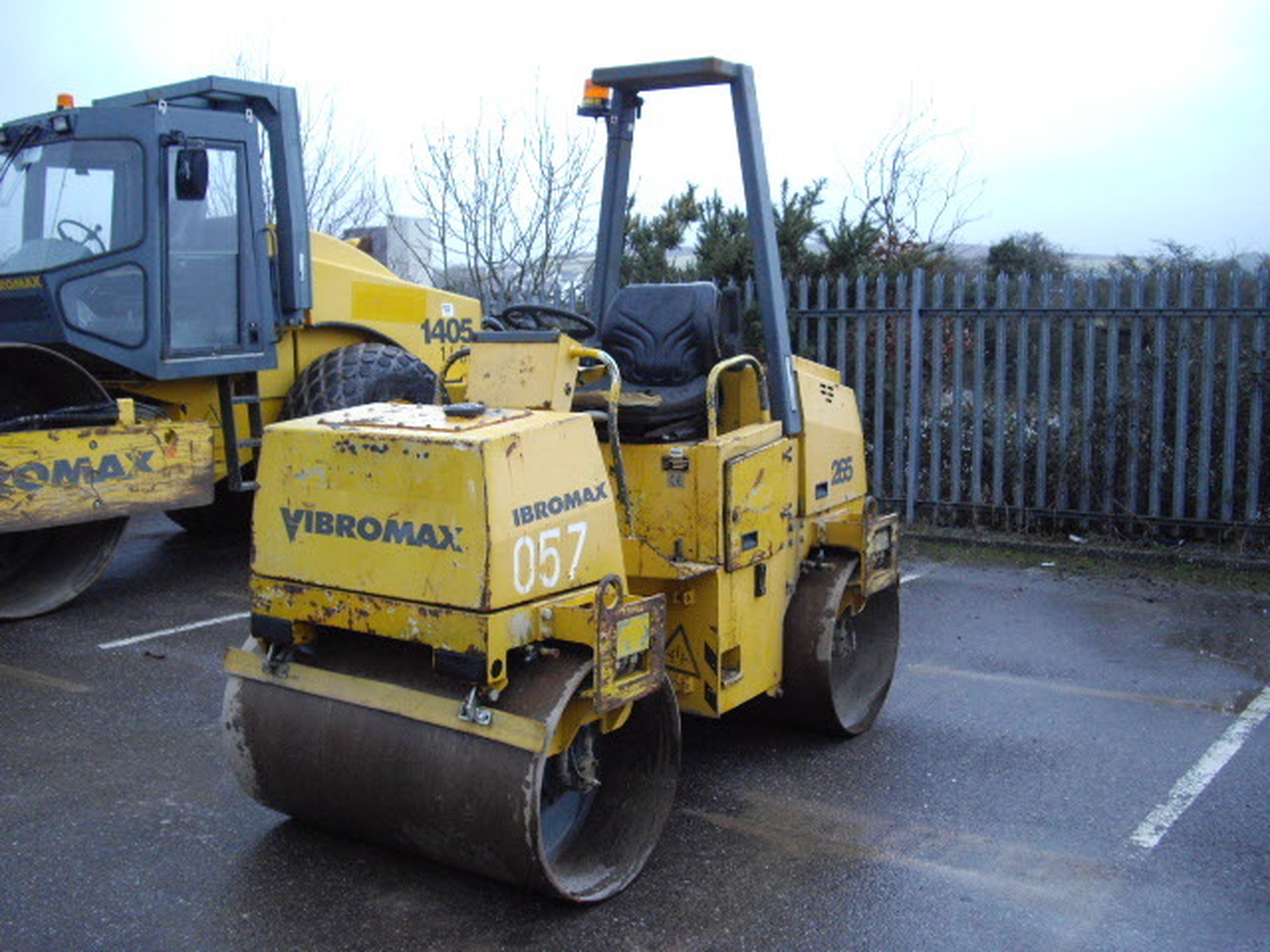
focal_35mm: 38
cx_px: 635
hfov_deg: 49.0
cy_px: 476
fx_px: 1394
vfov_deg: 37.7
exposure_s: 1/50
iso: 400
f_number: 2.8
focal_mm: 7.9
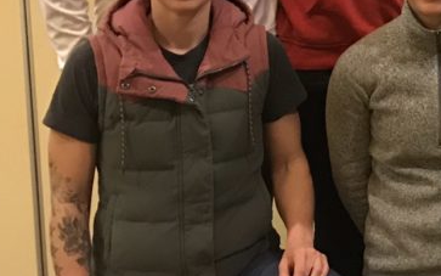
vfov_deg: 13.3
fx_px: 1178
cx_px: 612
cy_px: 38
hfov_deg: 19.2
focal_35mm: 98
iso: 100
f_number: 1.8
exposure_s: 1/9
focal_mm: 3.99
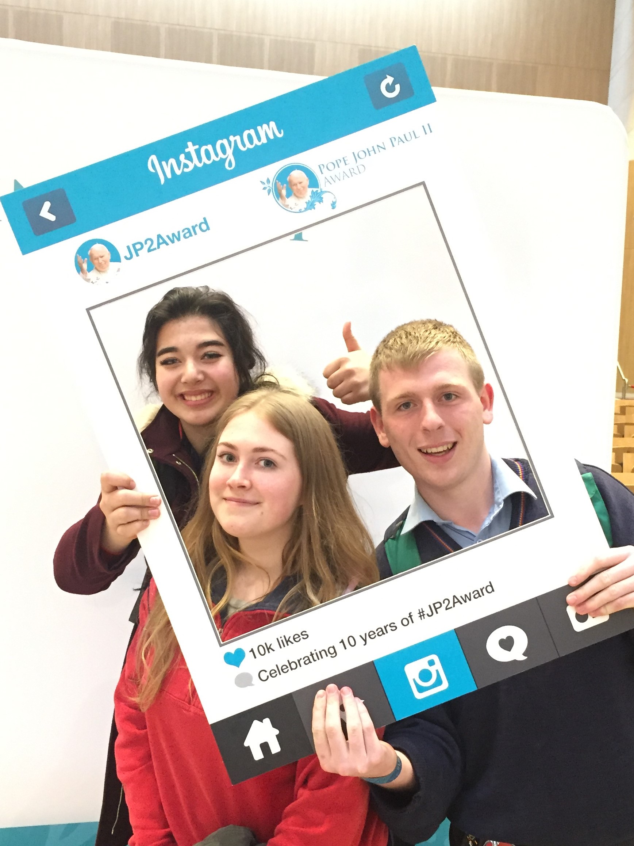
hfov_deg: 48.2
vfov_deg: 61.7
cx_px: 317
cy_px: 423
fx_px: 708
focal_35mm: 29
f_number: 2.2
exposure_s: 1/17
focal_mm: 4.15
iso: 320
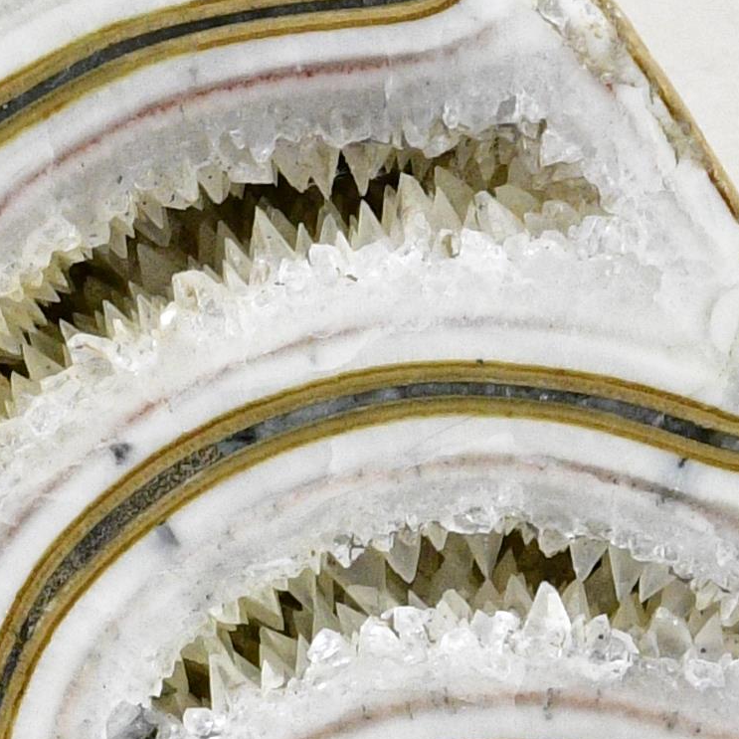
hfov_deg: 2.2
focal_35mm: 783
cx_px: -392
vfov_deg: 2.2
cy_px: 1031
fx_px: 18912
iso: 2500
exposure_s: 1/125
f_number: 10
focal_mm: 82
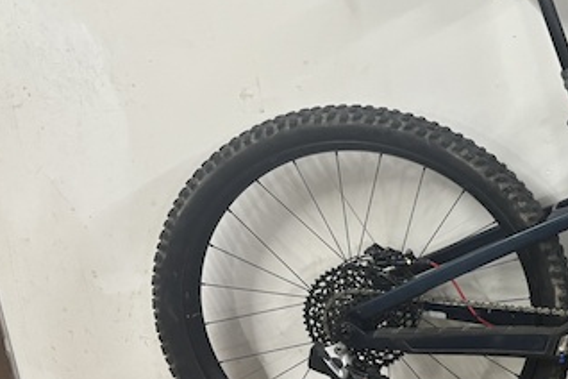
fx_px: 1073
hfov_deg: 26.1
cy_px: 170
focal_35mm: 68
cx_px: 704
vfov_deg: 20.0
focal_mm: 5.96
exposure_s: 1/60
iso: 125
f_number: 1.6
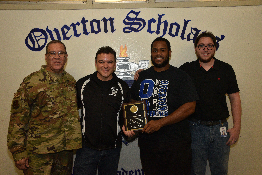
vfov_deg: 36.9
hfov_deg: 53.1
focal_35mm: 36
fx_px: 262
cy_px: 88
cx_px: 131
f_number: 8
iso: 1250
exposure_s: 1/60
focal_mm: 36
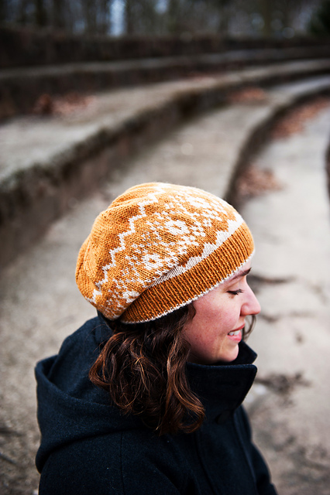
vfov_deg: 44.5
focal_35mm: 44
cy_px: 248
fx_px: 606
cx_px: 165
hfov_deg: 30.5
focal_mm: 44
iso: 200
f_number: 2.8
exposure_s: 1/1600
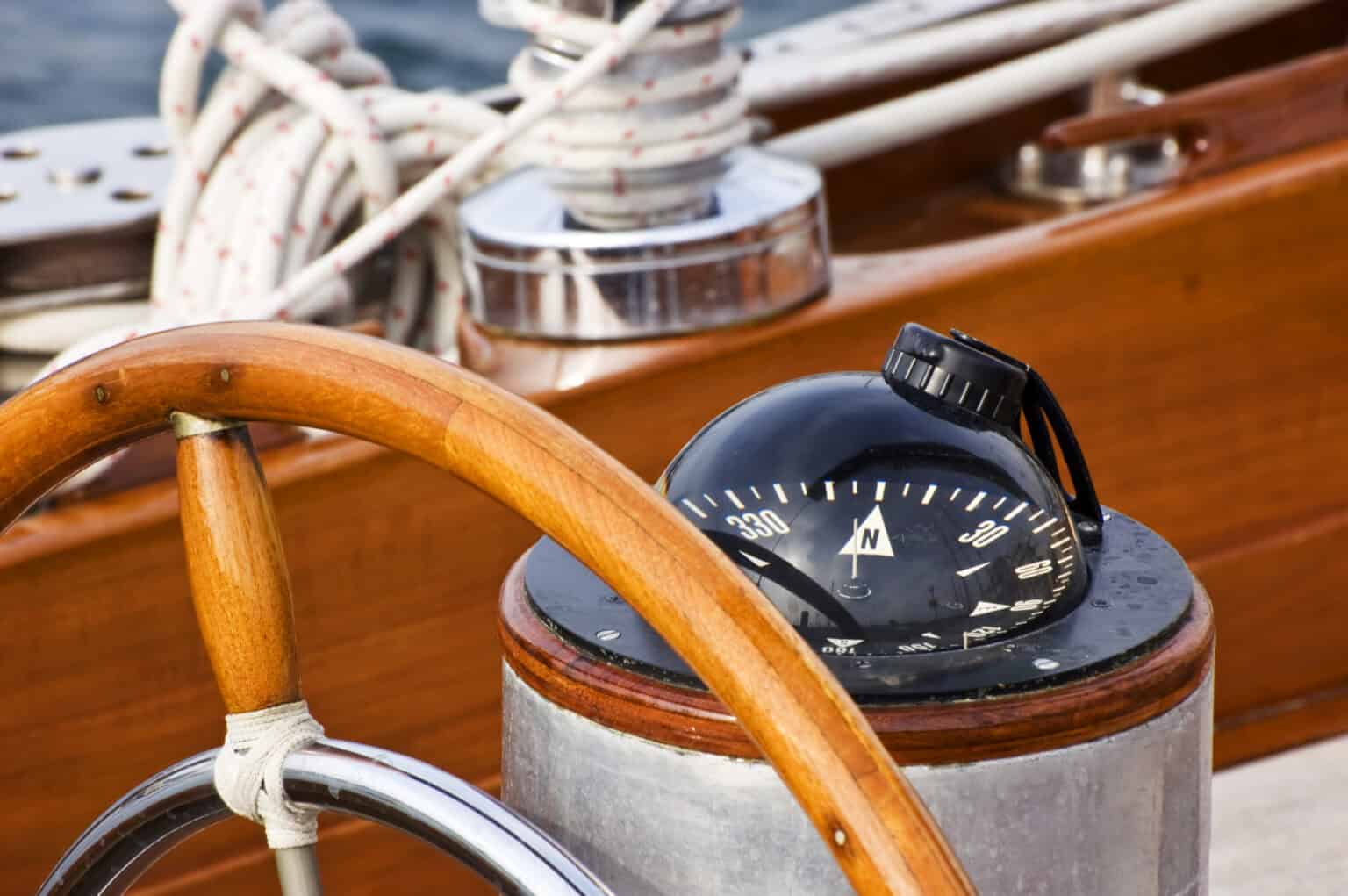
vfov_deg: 3.7
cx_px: 674
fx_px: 14028
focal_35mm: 375
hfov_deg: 5.5
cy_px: 448
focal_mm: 250
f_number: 5.6
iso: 200
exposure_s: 1/400
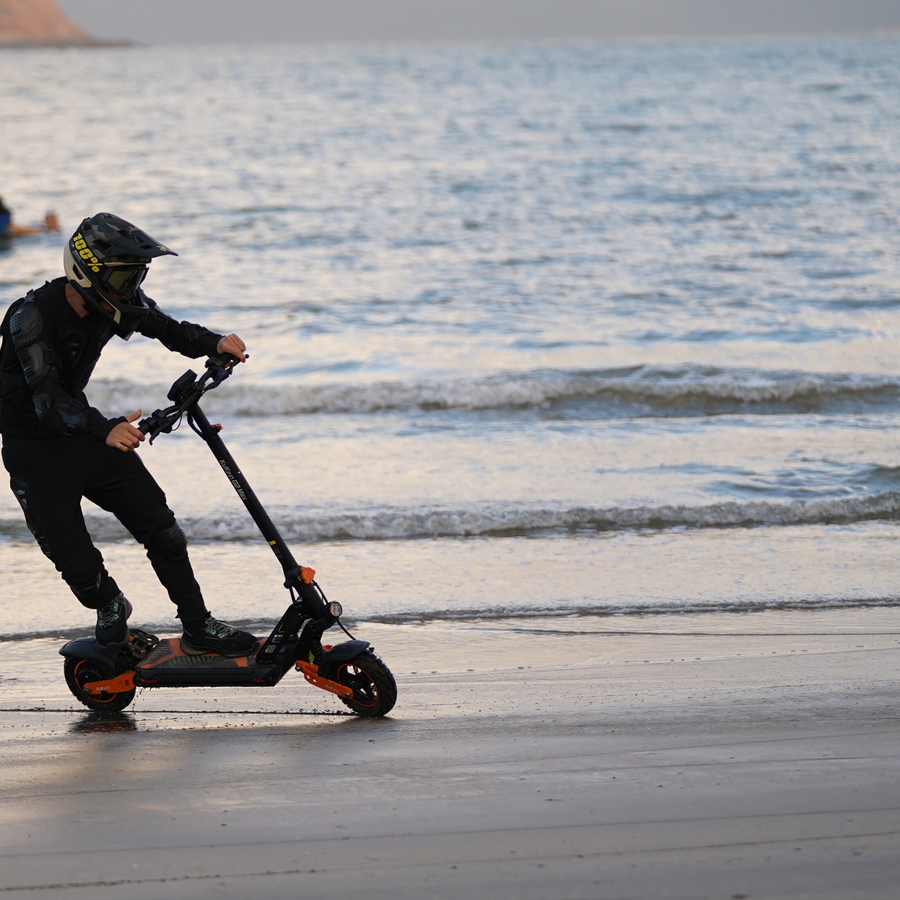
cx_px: 225
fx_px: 6707
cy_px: 449
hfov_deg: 7.7
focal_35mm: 228
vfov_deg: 7.7
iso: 500
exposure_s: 1/1250
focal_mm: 119
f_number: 2.8
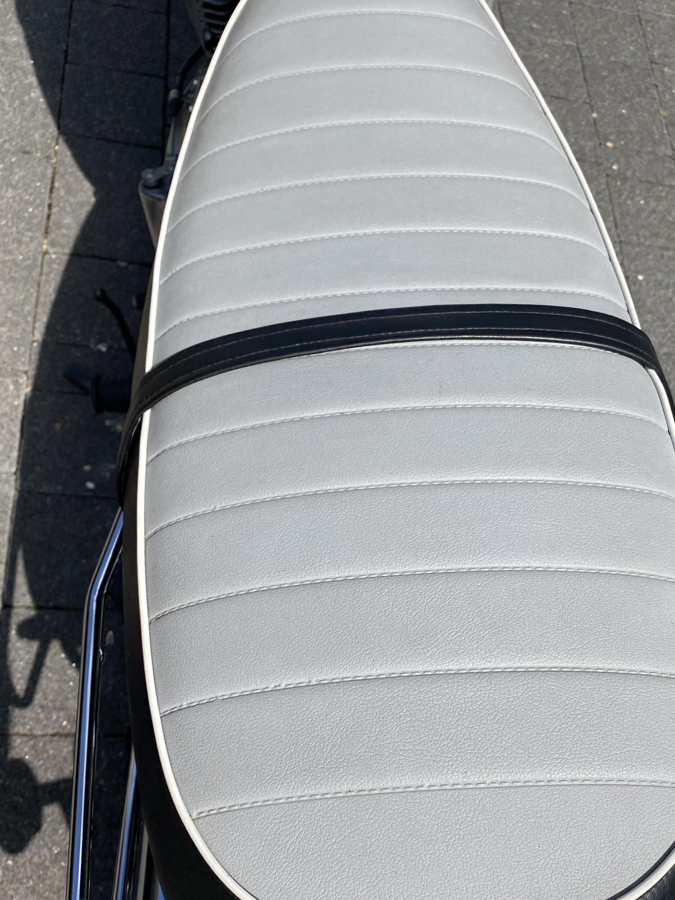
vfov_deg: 49.8
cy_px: 549
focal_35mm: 37
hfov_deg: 38.6
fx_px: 962
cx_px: 386
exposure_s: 1/4115
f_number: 1.8
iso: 32
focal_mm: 4.25
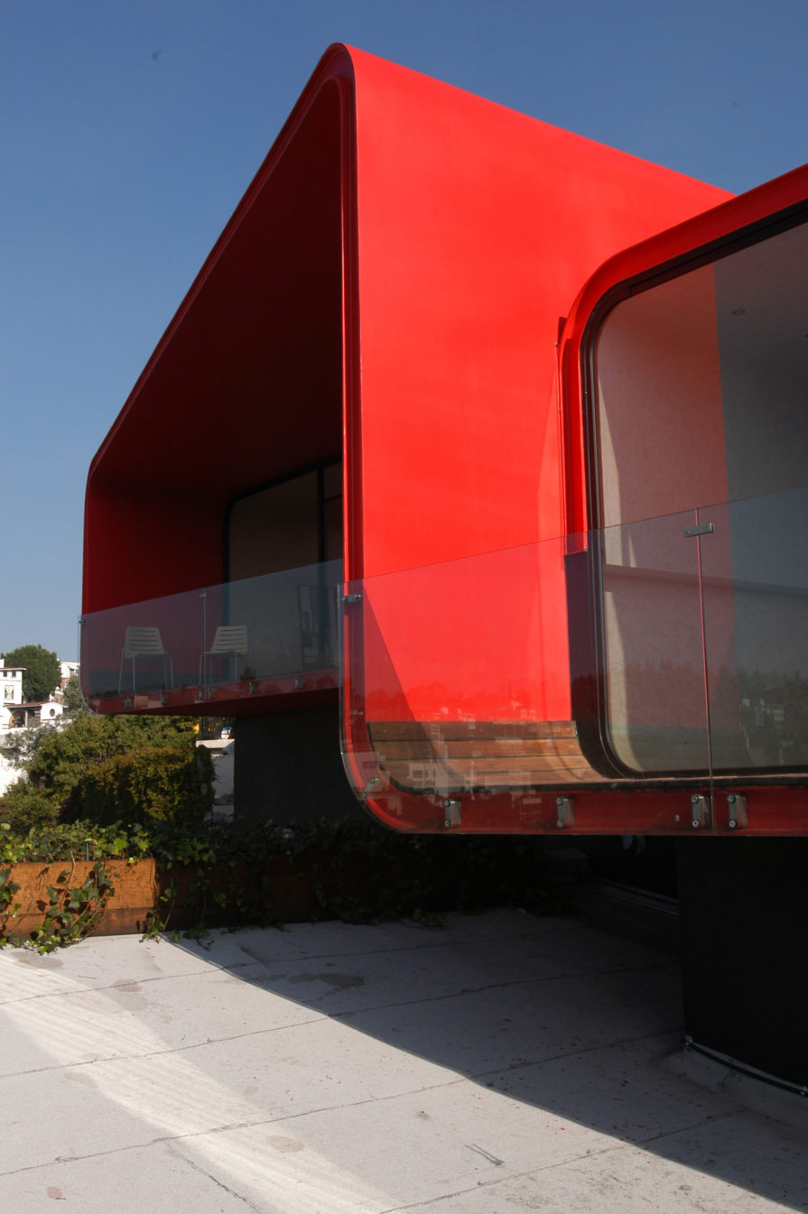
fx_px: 1264
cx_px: 404
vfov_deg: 51.3
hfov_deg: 35.4
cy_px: 607
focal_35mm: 38
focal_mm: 25
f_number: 9
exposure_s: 1/250
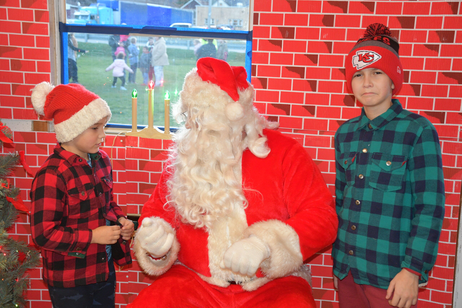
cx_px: 231
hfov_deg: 38.2
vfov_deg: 26.0
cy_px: 154
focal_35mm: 52
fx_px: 667
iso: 1800
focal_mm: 35
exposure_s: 1/60
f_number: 4.5
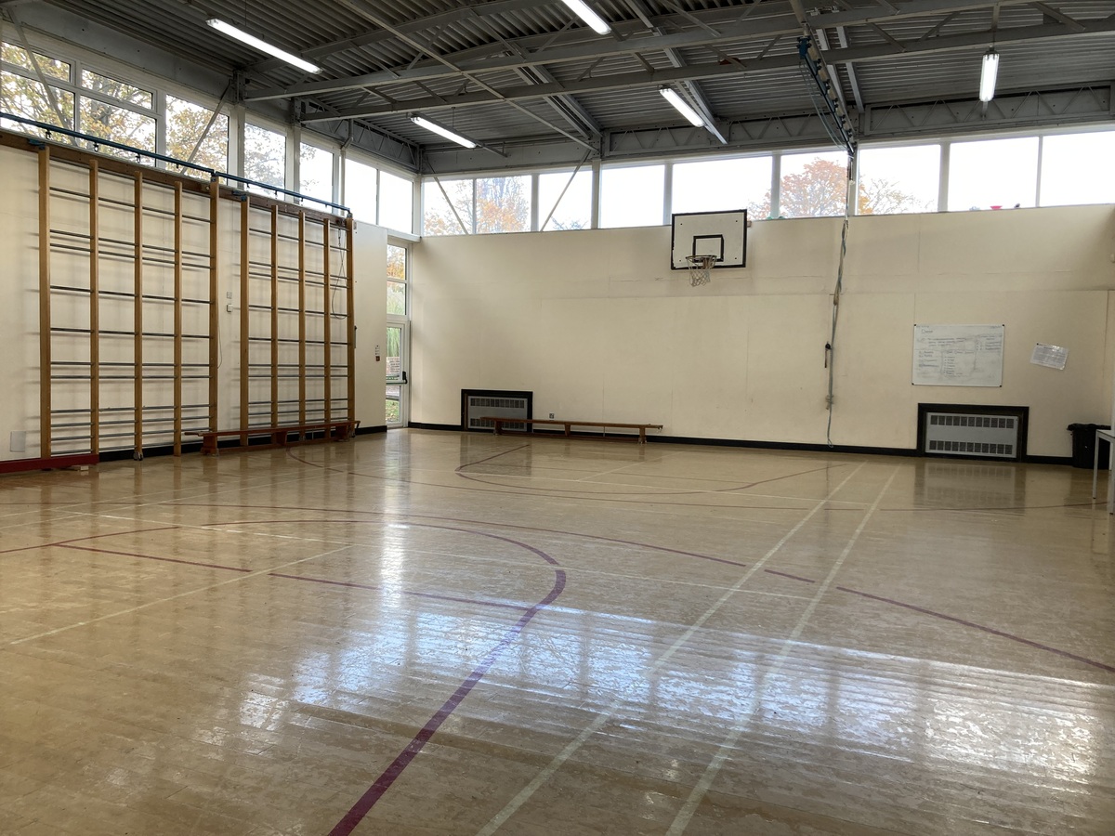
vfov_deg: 49.7
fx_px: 902
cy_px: 418
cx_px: 558
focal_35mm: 28
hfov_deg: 63.4
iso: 40
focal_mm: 3.99
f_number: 1.8
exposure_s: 1/100
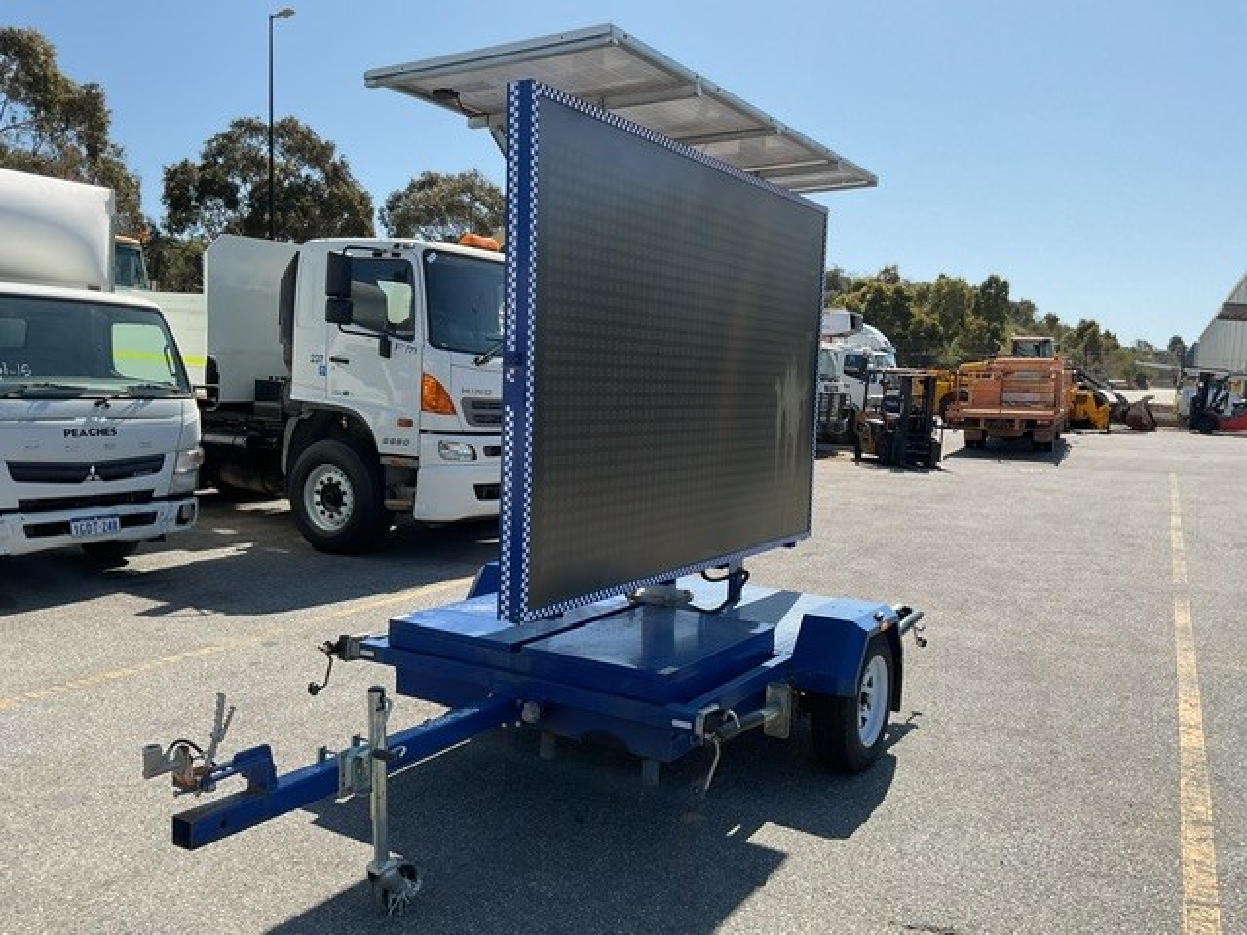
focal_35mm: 29
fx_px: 1045
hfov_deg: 61.7
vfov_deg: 48.2
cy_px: 468
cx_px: 624
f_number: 1.8
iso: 16
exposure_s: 1/1675
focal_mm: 3
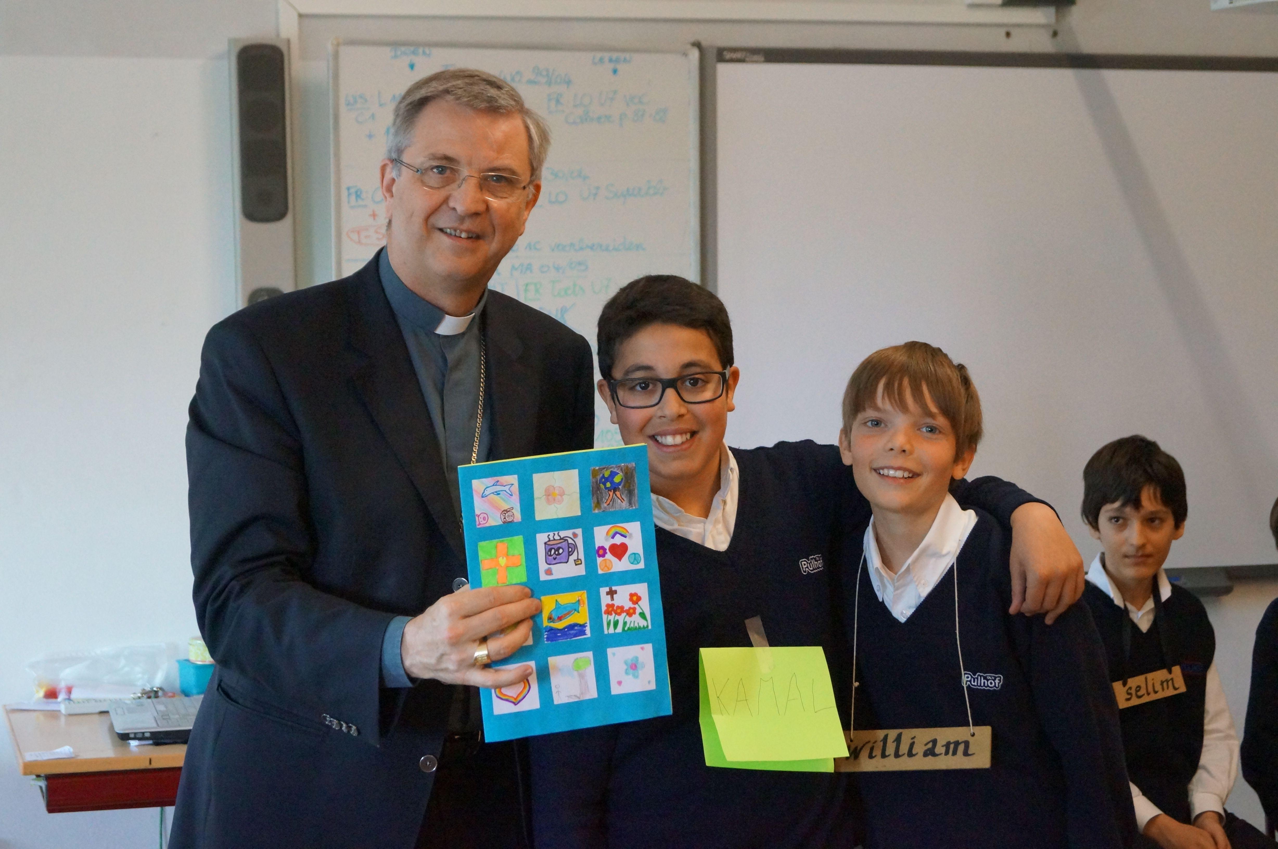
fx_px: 2660
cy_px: 424
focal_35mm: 75
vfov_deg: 18.1
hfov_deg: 27.0
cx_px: 639
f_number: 5.6
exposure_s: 1/125
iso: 3200
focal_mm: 50
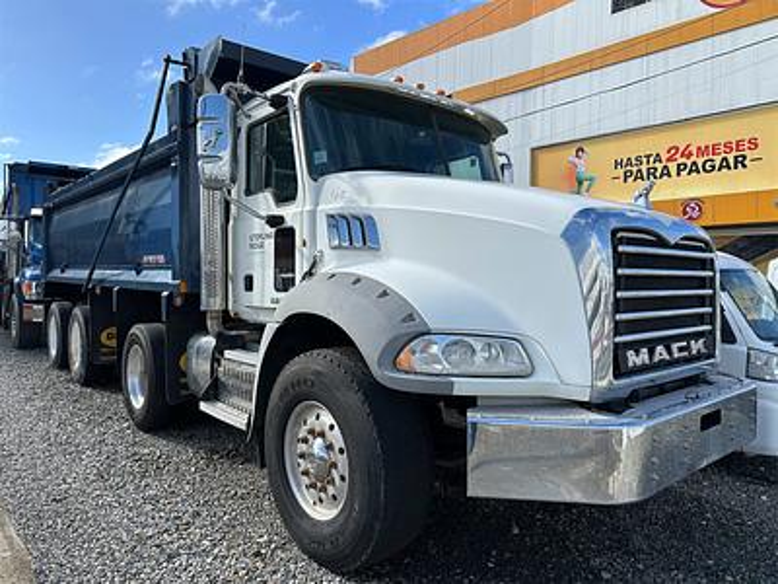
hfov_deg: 71.6
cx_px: 389
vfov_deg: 56.8
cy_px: 292
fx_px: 539
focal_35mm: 24
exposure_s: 1/3155
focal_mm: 6.86
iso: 80
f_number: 1.78
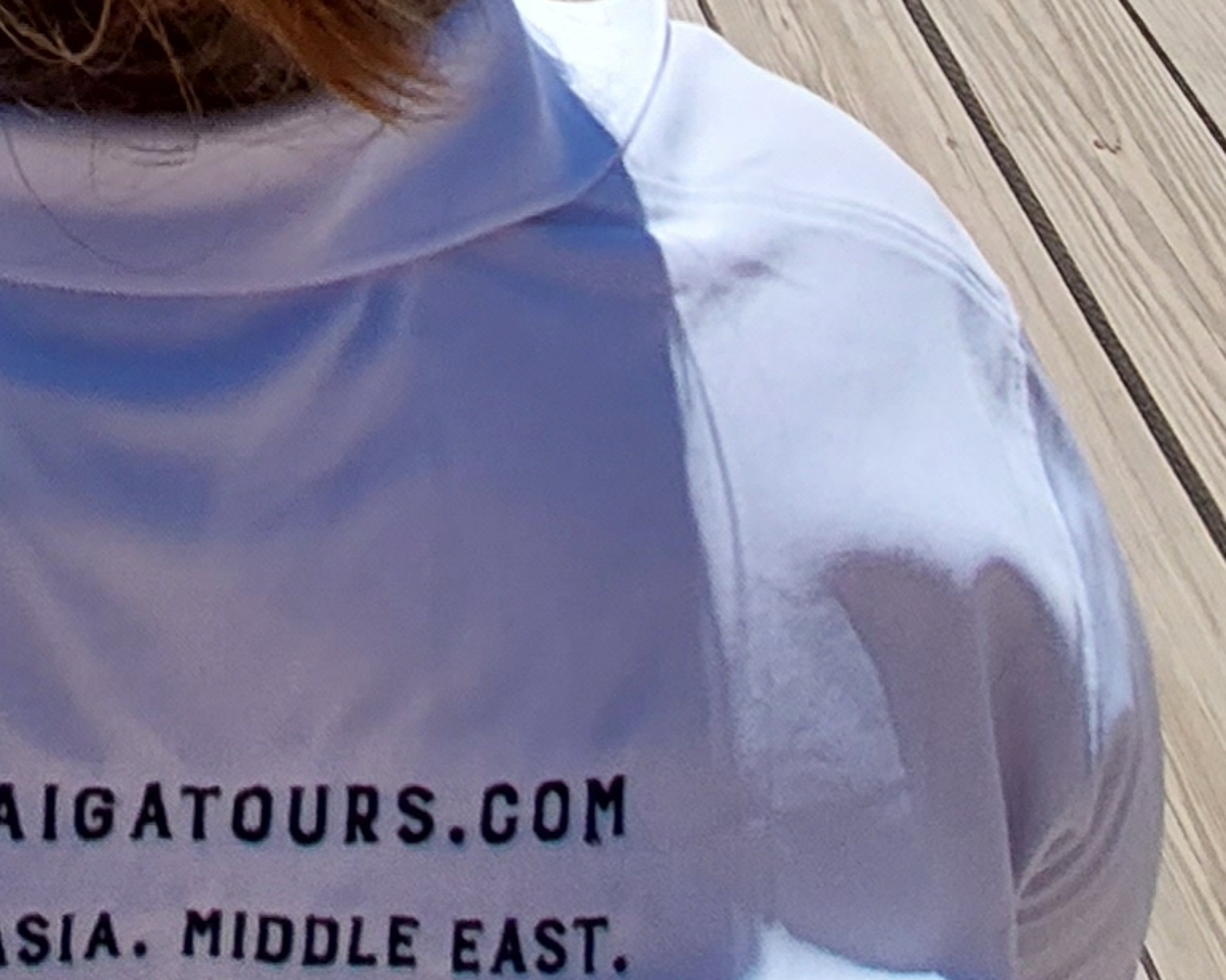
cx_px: -145
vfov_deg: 15.1
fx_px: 2394
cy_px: -1297
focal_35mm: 66
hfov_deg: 26.3
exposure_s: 1/2490
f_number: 2.2
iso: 40
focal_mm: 1.74
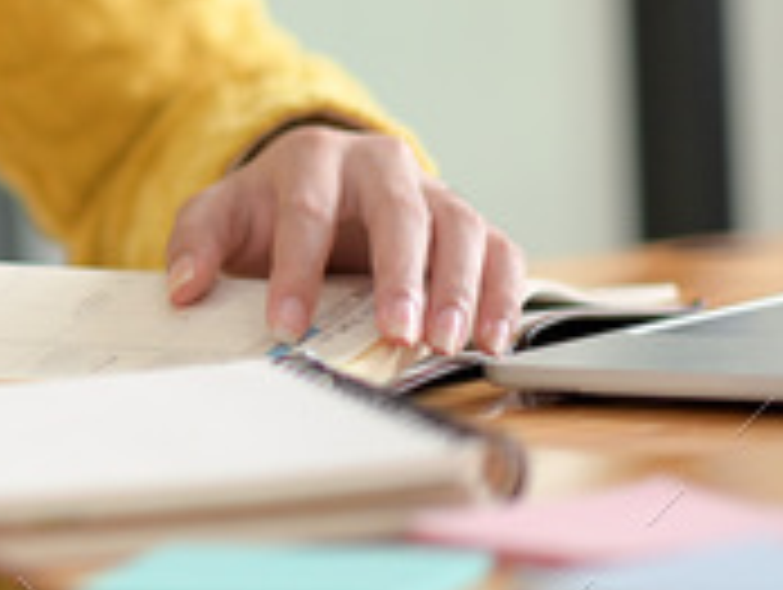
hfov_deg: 7.0
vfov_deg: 5.3
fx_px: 6274
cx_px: -392
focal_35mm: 277
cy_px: -277
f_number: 1.8
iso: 500
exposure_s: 1/320
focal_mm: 85
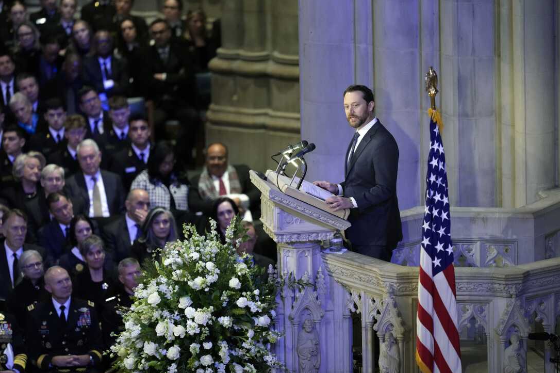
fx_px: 4727
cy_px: 186
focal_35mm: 304
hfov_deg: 6.8
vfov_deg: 4.5
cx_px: 283
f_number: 2.8
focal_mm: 300
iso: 5000
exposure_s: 1/400
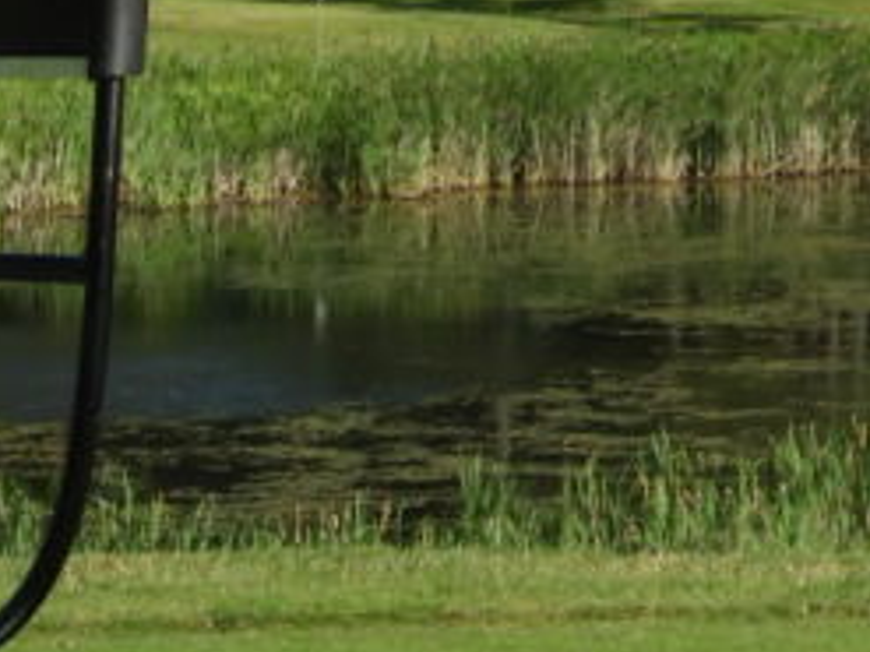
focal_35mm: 321
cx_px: -930
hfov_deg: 6.0
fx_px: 8064
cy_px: 1234
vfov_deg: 4.6
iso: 100
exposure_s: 1/800
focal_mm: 9.9
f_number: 4
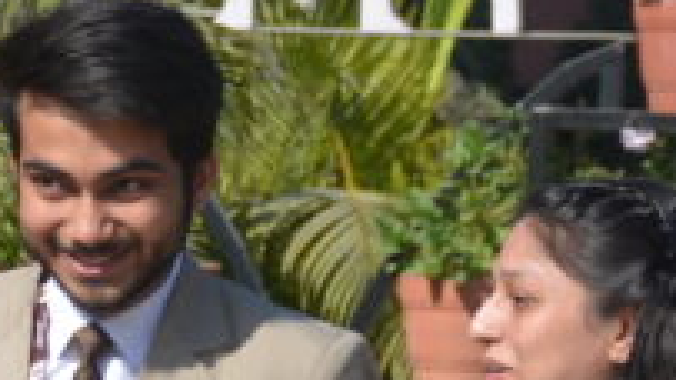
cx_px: -633
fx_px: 7095
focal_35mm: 396
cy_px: 245
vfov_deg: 3.1
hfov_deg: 5.4
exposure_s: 1/640
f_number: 4.8
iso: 100
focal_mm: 50
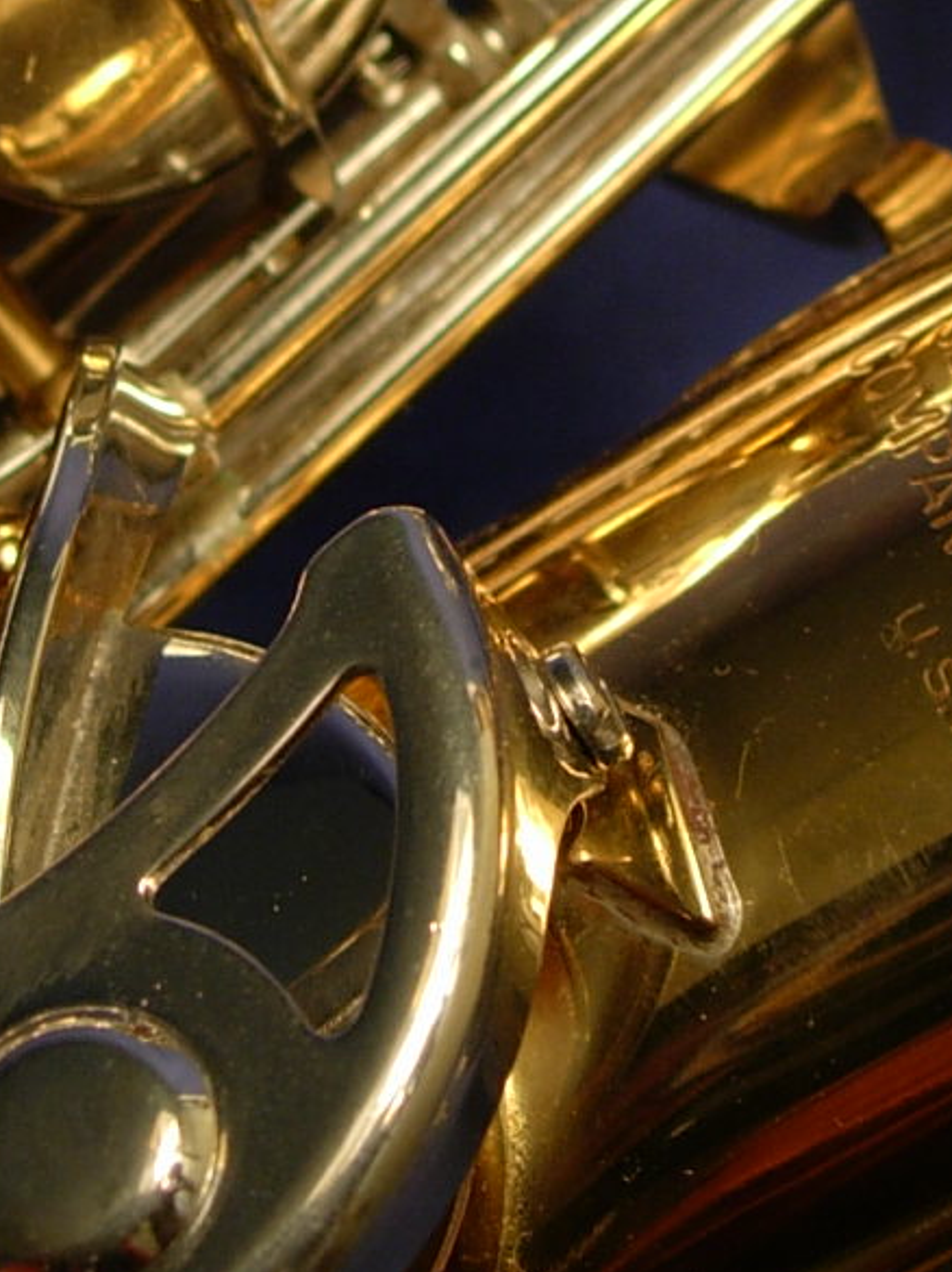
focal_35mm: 104
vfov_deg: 18.8
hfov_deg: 14.2
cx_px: 498
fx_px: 3818
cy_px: 294
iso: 64
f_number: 2.8
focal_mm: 7.8
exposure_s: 1/31
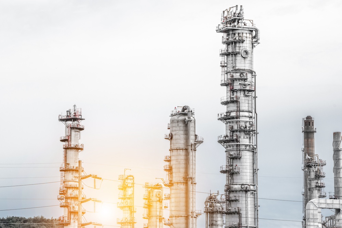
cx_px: 171
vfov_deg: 7.9
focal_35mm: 174
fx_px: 1653
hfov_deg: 11.8
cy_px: 114
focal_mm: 116
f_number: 11
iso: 200
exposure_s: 1/400
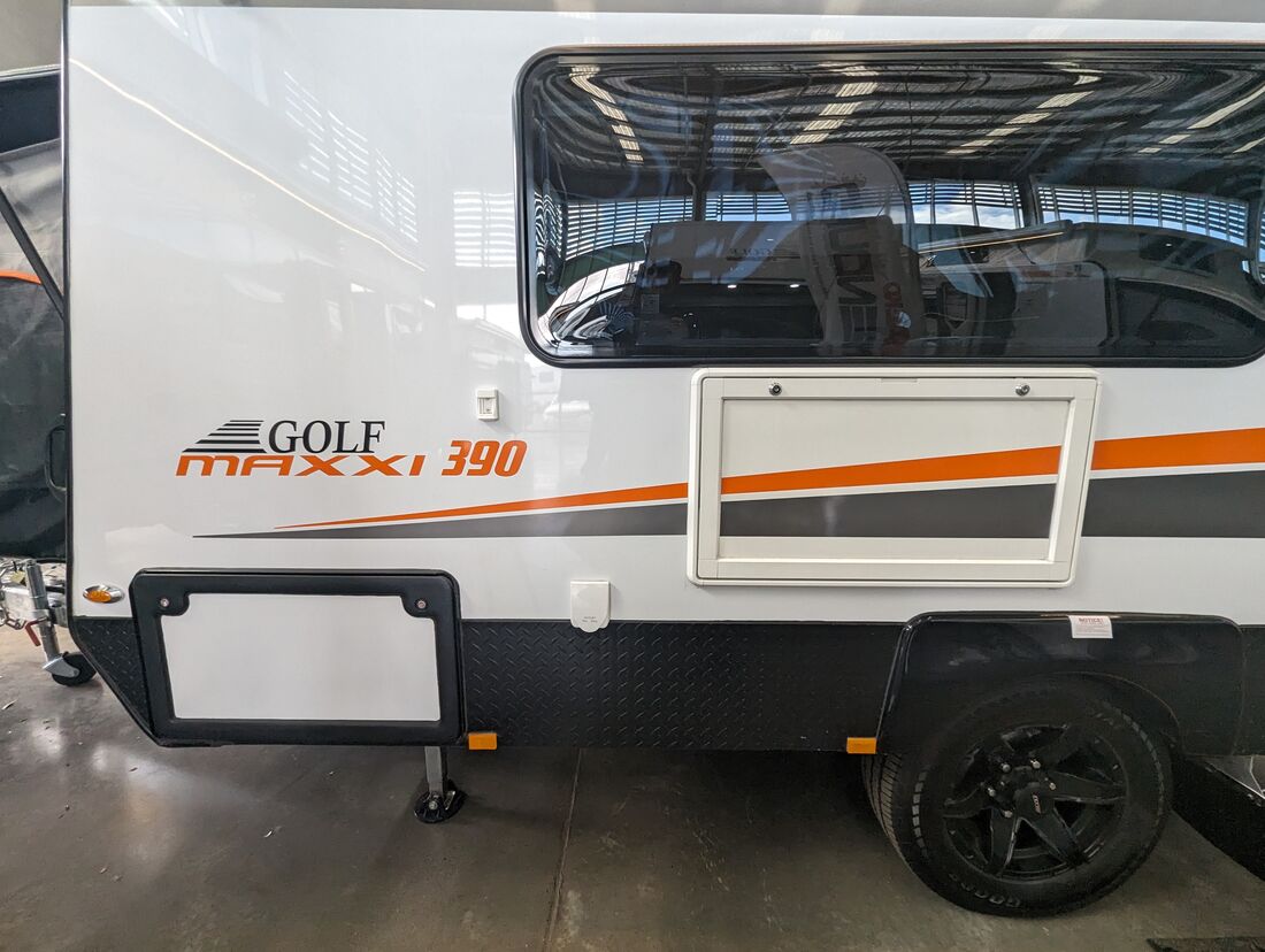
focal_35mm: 13
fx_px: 476
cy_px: 476
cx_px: 632
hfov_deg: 106.1
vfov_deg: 90.0
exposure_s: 1/123
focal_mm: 1.95
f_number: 2.2
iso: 178
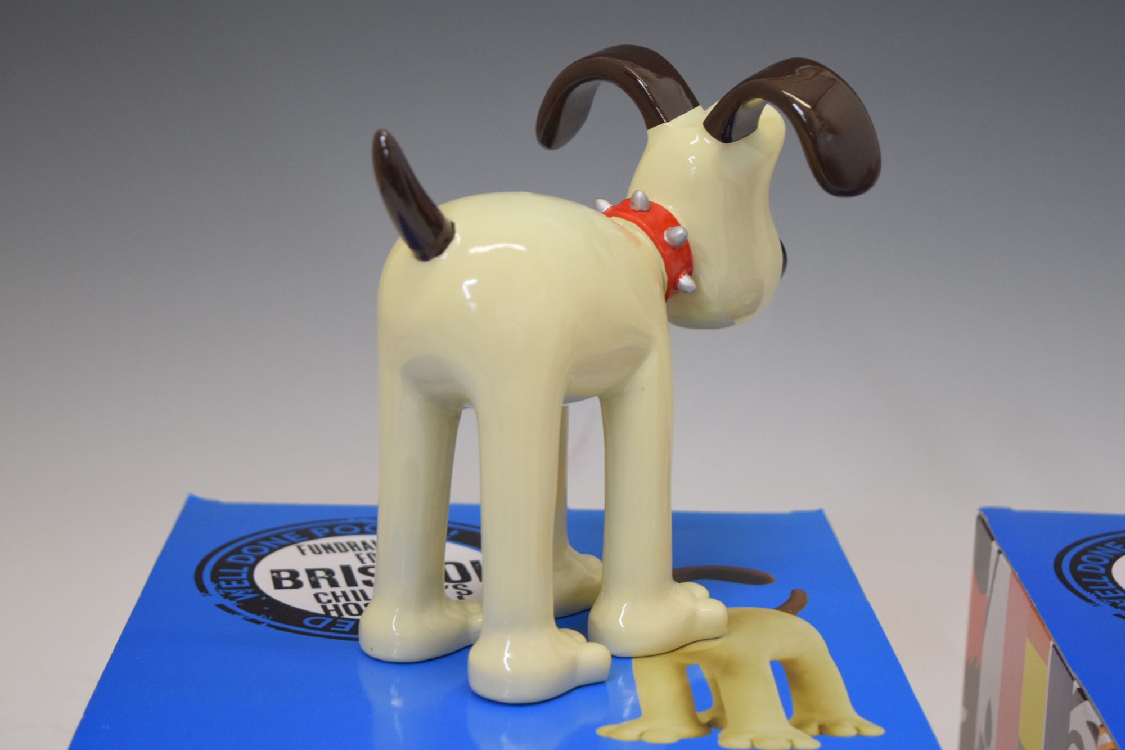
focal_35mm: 72
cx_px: 562
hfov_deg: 28.1
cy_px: 375
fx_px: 2250
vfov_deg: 18.9
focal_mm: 48
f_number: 5.6
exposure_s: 1/125
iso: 1600
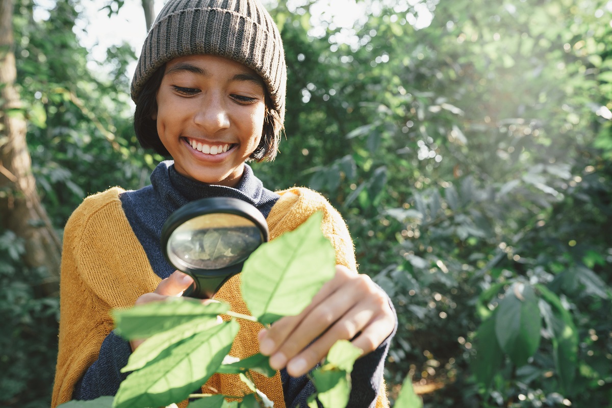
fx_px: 595
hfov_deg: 54.4
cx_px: 306
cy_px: 204
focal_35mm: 35
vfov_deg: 37.9
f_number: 4.5
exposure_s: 1/160
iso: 800
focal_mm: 35
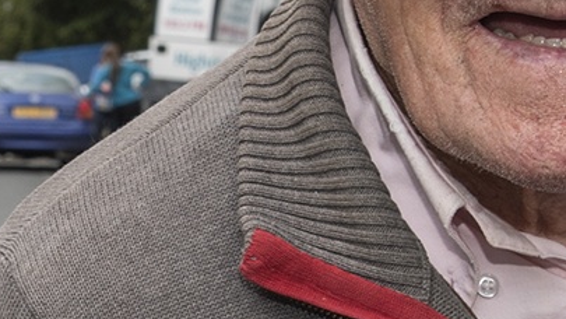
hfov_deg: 10.0
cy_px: 141
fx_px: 3182
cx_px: -89
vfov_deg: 5.7
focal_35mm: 212
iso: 160
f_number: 11
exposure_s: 1/160
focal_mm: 40
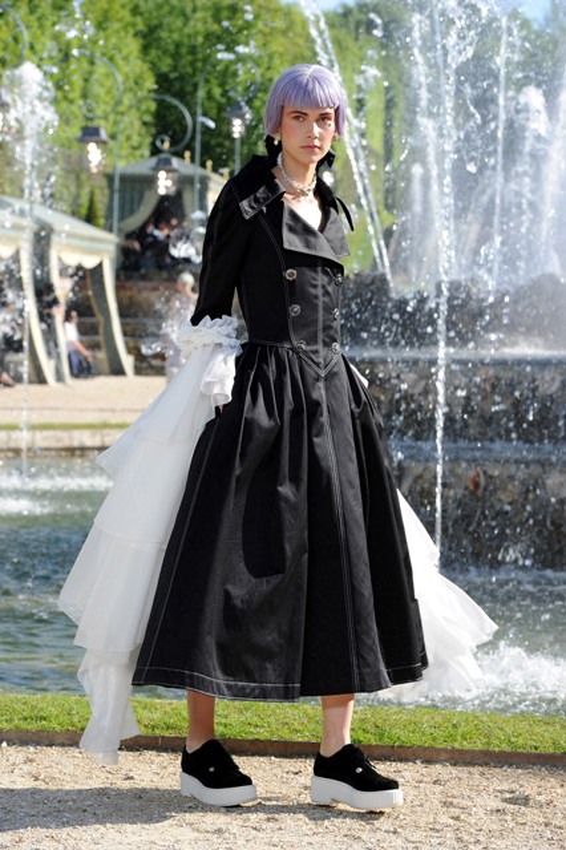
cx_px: 283
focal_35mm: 102
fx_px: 2408
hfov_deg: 13.4
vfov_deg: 20.0
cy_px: 425
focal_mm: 102
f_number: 8
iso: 320
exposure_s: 1/400
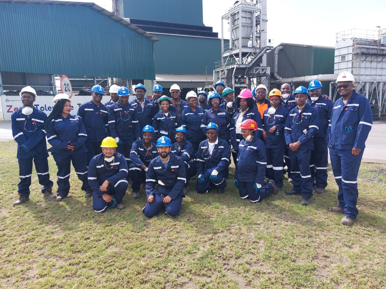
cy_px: 144
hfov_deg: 71.6
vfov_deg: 56.8
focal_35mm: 24
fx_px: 268
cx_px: 193
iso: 25
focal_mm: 5.23
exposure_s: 1/403
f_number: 1.8
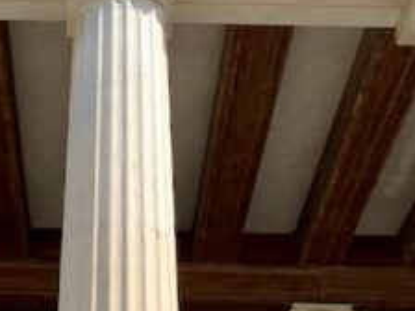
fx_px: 1067
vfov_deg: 15.7
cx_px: 89
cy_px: -98
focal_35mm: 89
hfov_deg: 21.8
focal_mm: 4.25
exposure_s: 1/2755
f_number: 1.8
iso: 25
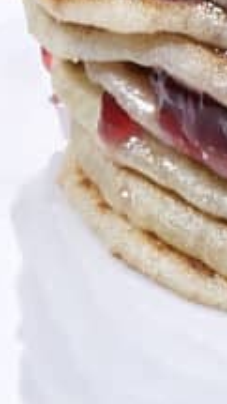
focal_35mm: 1160
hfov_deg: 1.0
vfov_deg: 1.9
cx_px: 1362
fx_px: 12408
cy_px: 425
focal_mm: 110
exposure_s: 1/200
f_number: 32
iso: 200
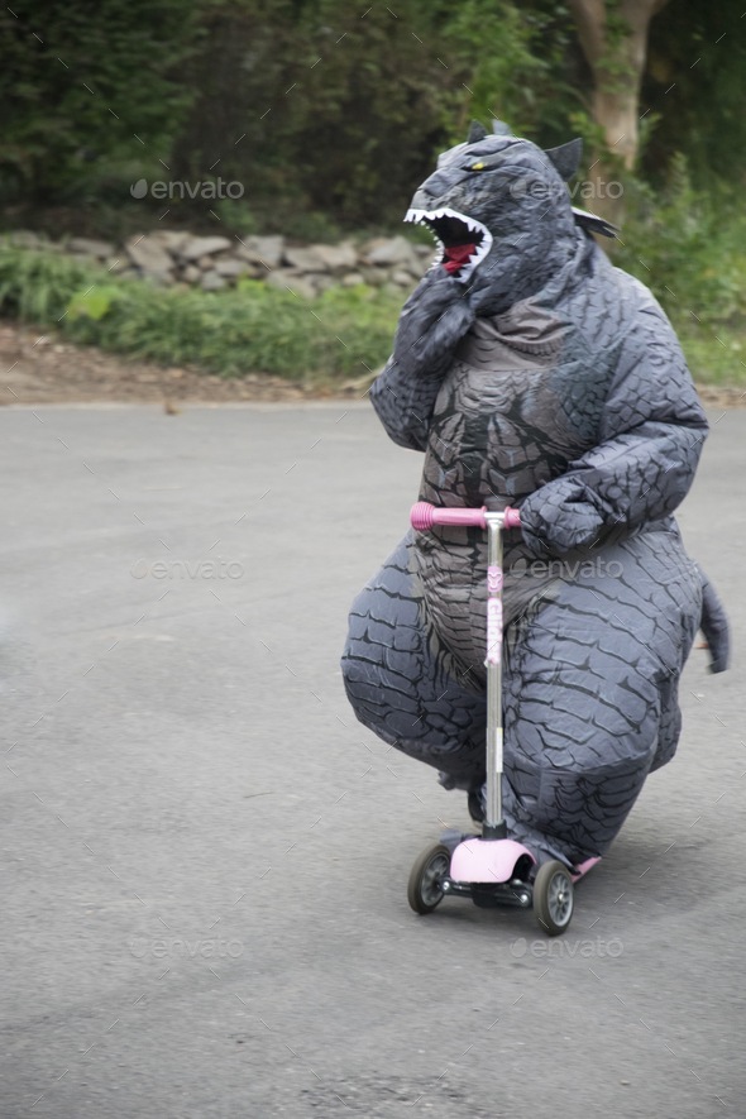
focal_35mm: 120
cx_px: 373
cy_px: 560
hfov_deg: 11.4
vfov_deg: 17.1
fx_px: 3730
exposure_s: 1/60
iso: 900
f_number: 4
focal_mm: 80
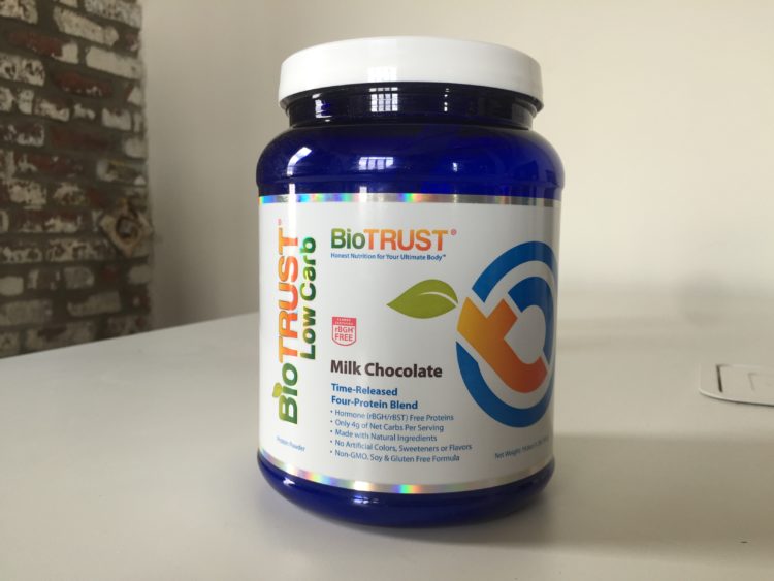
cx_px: 387
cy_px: 290
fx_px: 649
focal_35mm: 29
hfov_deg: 61.6
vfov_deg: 48.3
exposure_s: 1/50
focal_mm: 4.15
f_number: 2.2
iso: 32
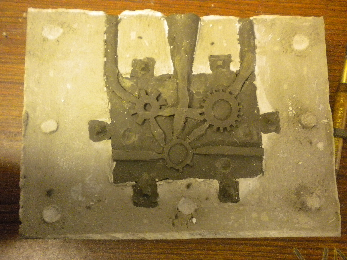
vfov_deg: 40.7
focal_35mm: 35
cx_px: 174
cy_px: 130
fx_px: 351
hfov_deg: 52.6
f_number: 3.1
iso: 800
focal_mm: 6.3
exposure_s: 1/27.4
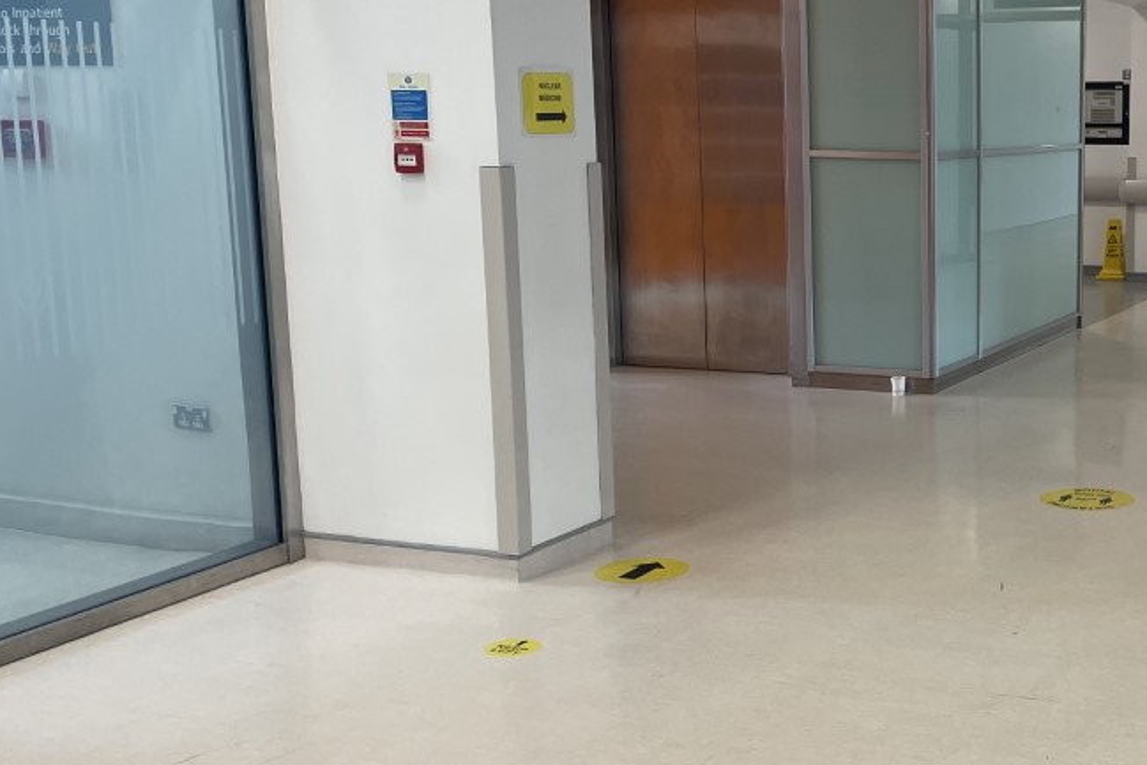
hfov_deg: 37.2
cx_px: 1016
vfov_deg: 27.0
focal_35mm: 50
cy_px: 399
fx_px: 1593
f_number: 1.6
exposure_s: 1/100
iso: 80
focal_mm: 4.2
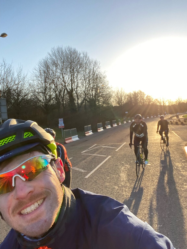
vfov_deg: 60.0
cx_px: 94
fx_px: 216
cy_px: 124
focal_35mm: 30
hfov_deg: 46.8
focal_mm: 2.71
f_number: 2.2
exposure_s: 1/208
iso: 25
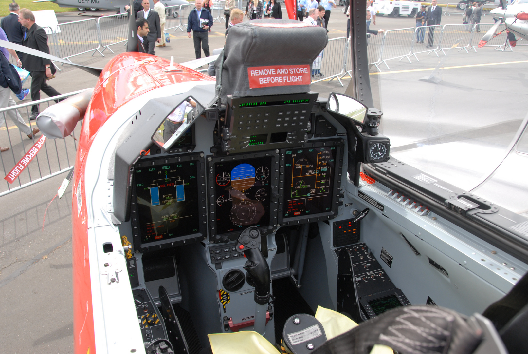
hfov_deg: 61.9
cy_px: 177
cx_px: 264
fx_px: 441
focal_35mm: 30
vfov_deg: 43.7
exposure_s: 1/160
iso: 250
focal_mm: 20
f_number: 6.3
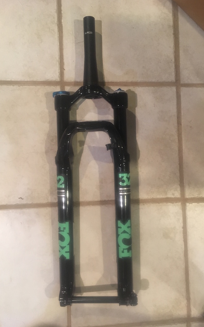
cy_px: 164
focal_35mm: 31
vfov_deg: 61.2
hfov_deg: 40.6
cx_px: 106
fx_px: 276
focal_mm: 4.15
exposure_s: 1/17
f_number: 2.2
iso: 200
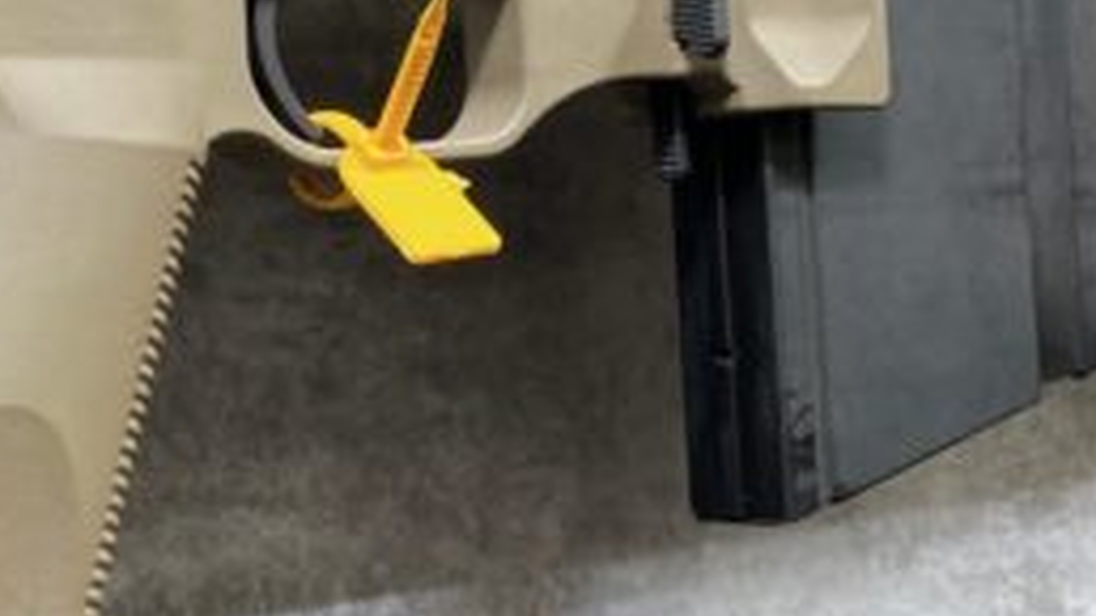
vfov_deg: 13.7
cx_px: 595
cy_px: 246
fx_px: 2557
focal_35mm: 88
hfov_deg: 24.2
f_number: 1.8
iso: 64
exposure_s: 1/120
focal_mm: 4.25
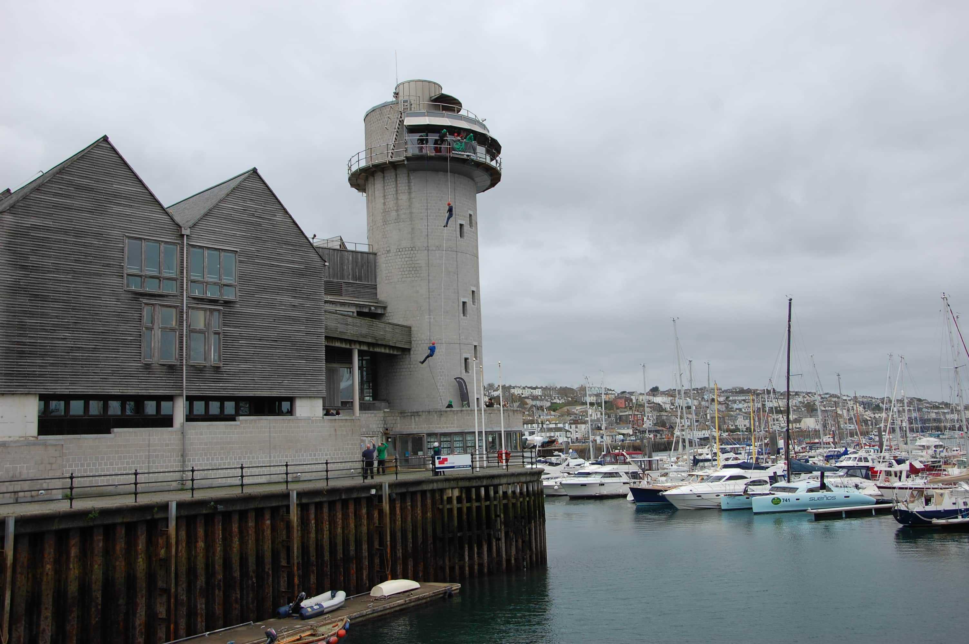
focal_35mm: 33
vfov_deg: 39.9
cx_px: 484
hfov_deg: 57.3
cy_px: 322
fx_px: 887
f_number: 8
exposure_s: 1/250
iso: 200
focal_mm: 22
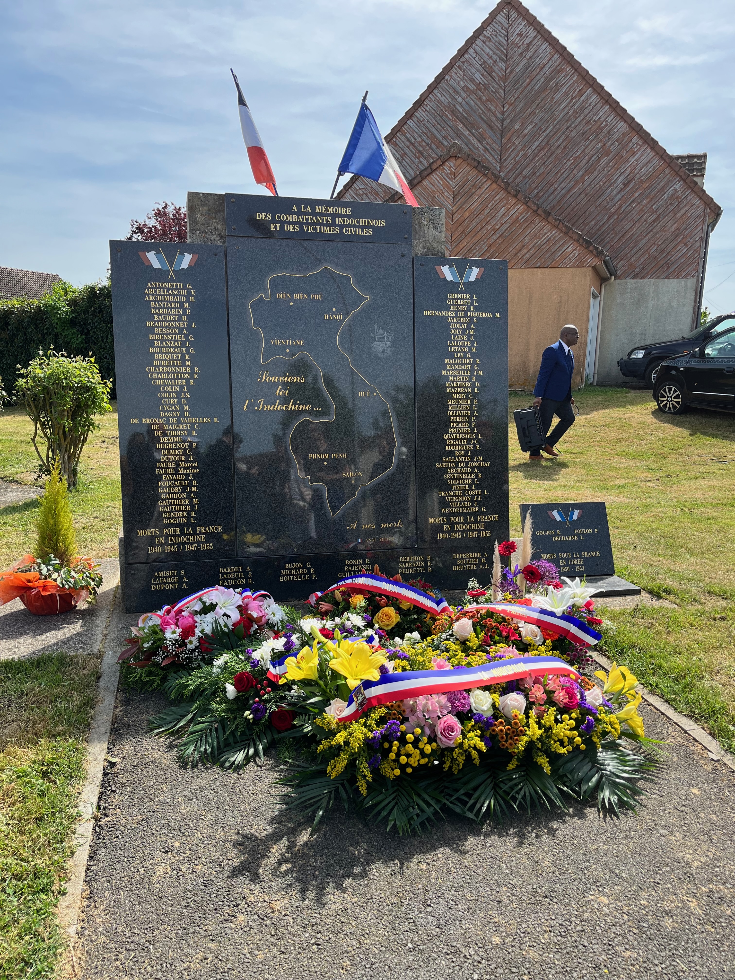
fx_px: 736
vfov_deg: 67.3
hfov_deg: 53.1
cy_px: 490
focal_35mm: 26
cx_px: 368
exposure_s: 1/1536
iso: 50
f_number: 1.6
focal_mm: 5.1
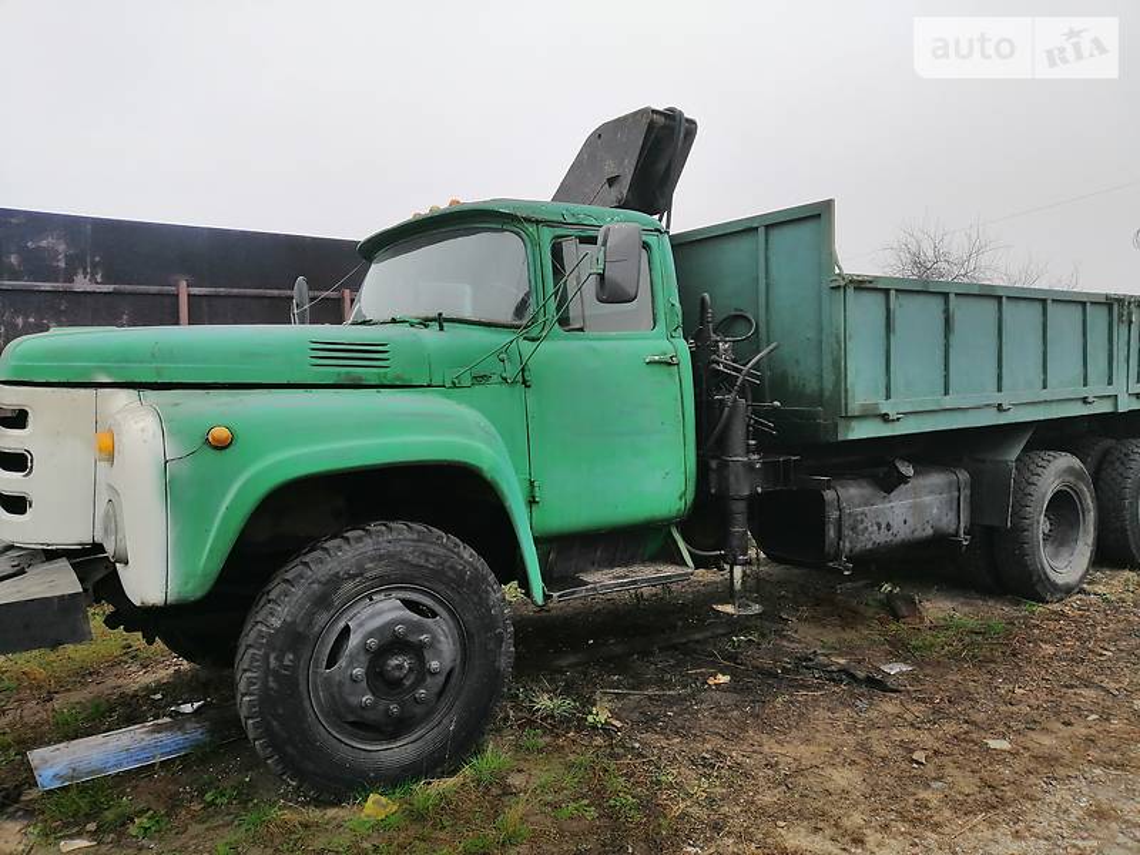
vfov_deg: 53.1
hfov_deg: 67.3
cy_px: 428
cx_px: 570
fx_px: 856
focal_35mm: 26
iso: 64
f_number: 2.2
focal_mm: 3.8
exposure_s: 1/100
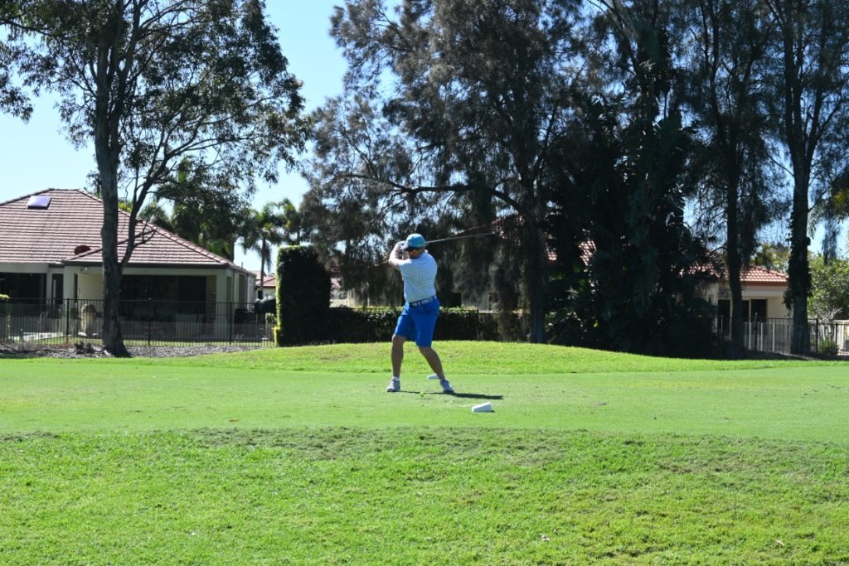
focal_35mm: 68
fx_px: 1592
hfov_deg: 29.9
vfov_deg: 20.2
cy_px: 283
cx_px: 424
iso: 100
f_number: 6
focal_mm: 45
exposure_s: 1/250
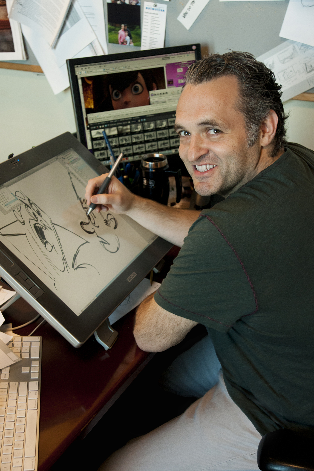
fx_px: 589
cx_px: 157
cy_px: 236
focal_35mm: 45
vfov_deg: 43.6
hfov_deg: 29.9
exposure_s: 1/100
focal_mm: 30
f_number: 4.5
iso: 800
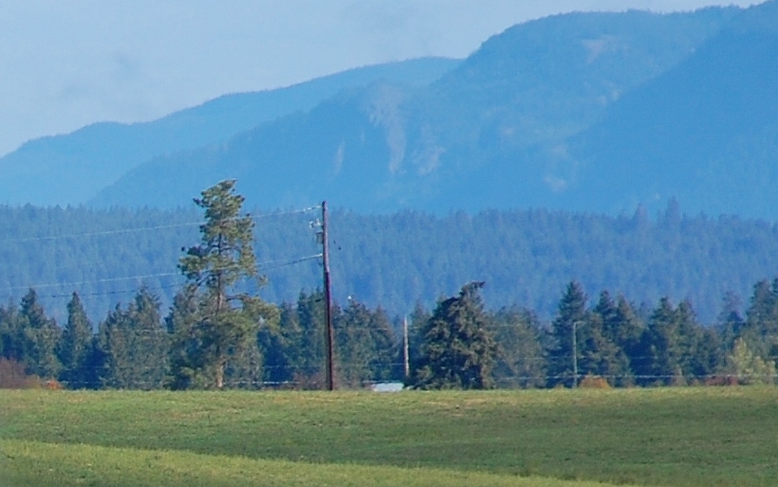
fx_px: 14290
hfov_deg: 3.1
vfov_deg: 1.9
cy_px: 735
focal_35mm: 674
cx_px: -477
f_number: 9
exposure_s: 1/320
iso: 200
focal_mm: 125
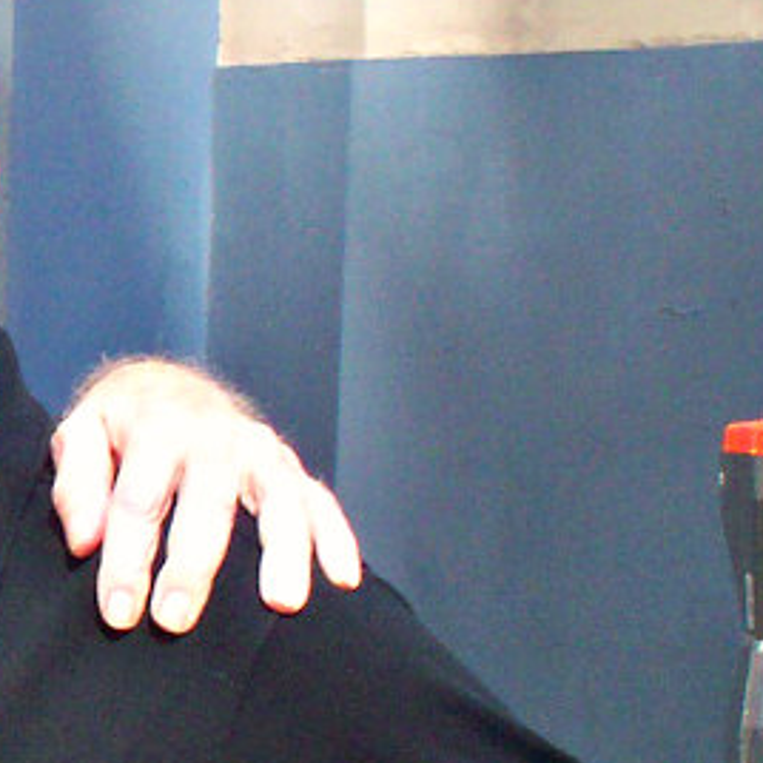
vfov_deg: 15.0
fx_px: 2843
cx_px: -384
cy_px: 760
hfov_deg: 14.3
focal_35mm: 114
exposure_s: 1/77.6
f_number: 4.5
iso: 100
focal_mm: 6
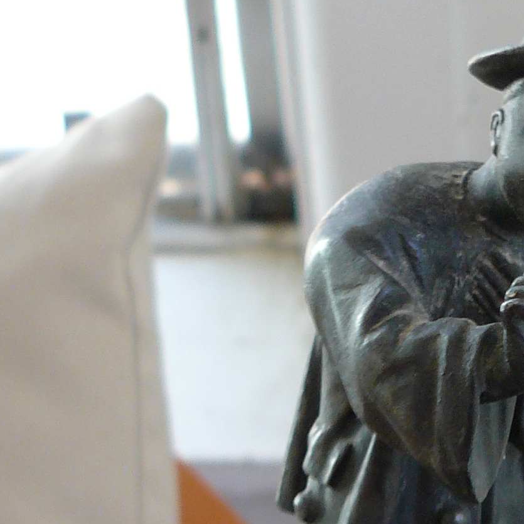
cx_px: 477
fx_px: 2004
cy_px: 516
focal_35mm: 117
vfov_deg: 14.7
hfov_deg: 14.7
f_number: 2.8
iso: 100
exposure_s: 1/50
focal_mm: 6
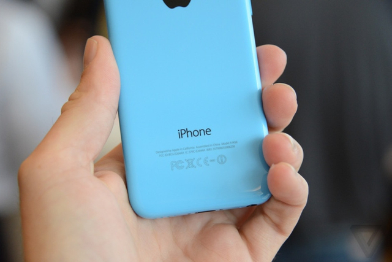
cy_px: 131
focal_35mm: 112
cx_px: 196
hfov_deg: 18.3
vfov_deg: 12.2
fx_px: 1220
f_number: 5.3
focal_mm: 112
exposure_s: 1/1000
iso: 3200
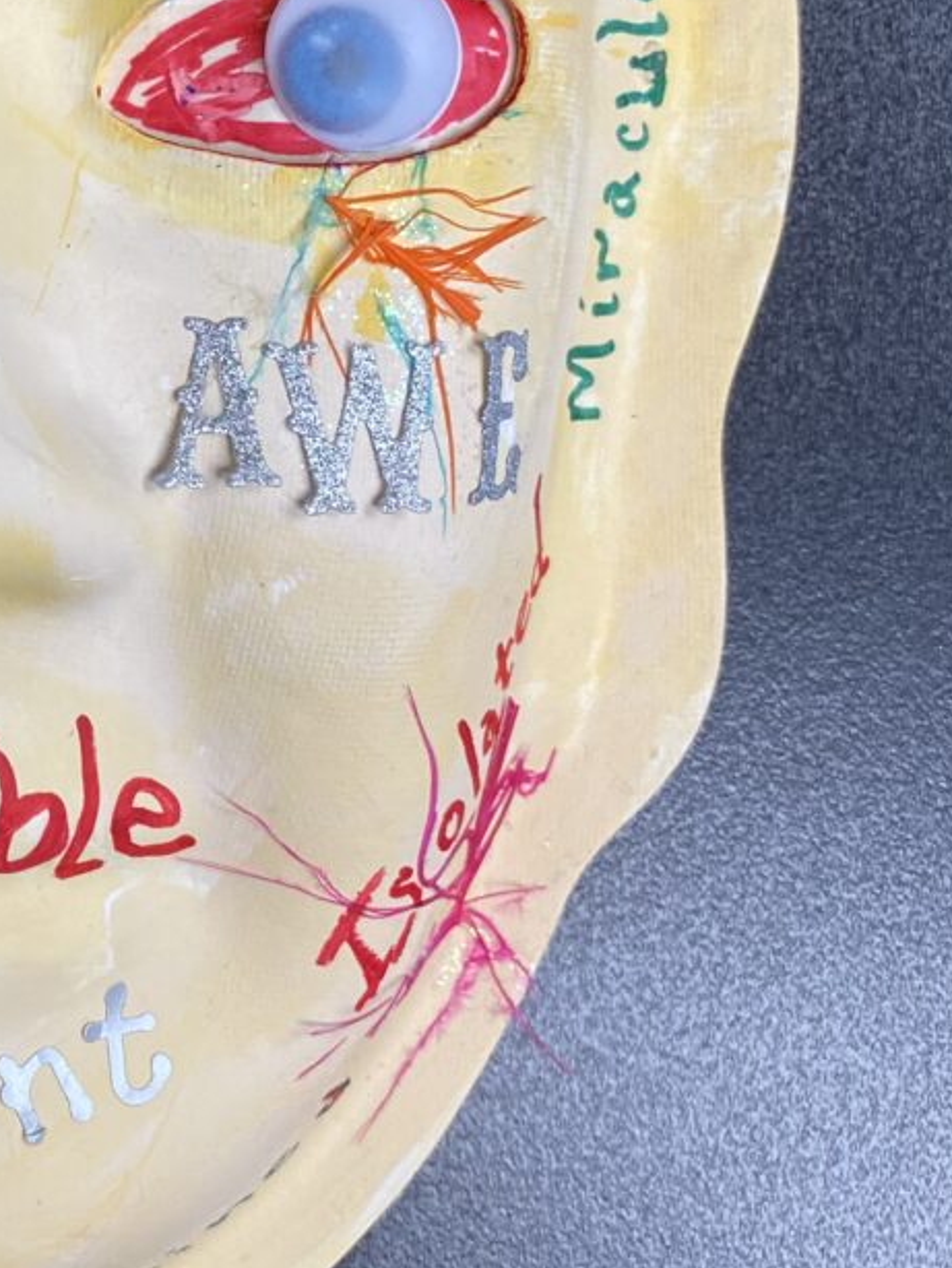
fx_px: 2382
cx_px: -145
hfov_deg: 21.2
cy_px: 250
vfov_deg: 29.1
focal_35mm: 65
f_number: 1.8
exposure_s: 1/120
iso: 100
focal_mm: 4.25
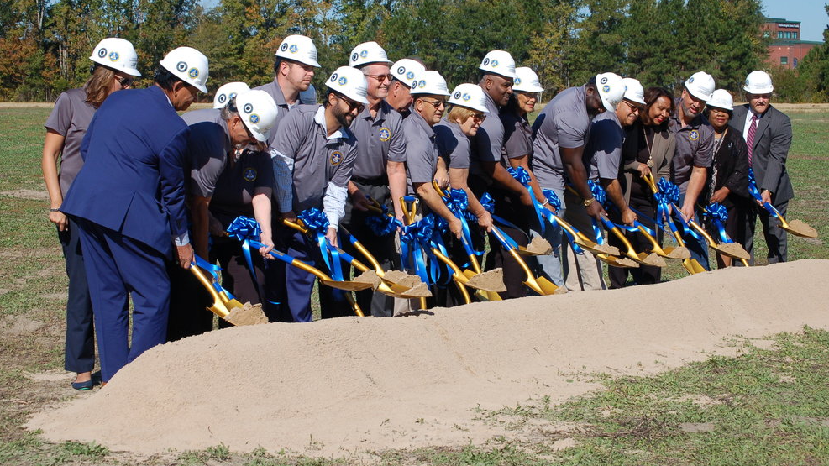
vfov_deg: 13.8
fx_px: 1924
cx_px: 416
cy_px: 214
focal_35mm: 88
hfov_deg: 24.3
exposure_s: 1/400
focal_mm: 55
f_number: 10
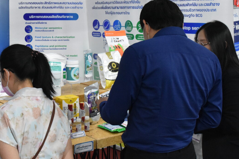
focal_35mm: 65
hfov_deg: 30.5
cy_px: 35
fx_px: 431
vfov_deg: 20.7
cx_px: 61
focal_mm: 22
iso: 4000
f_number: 8
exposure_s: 1/250
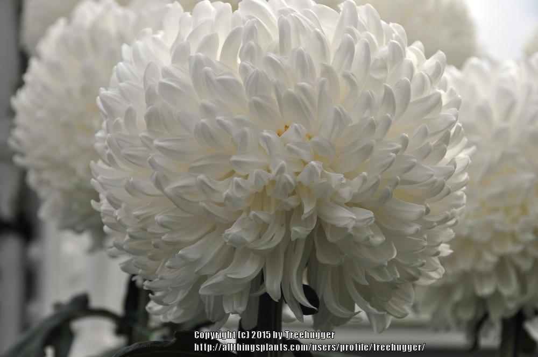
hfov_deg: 18.2
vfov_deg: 12.1
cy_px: 178
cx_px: 269
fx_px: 1679
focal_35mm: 112
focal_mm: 75
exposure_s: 1/250
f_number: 8
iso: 200
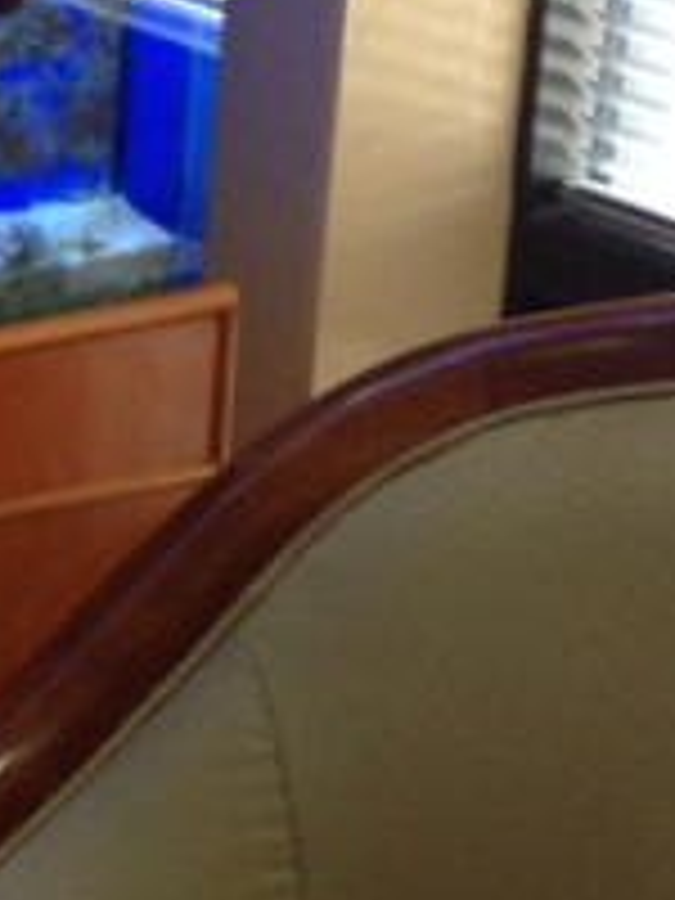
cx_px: -950
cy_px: 81
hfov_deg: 8.1
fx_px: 4394
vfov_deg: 11.6
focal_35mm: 169
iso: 80
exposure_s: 1/20
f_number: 2.4
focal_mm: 4.12
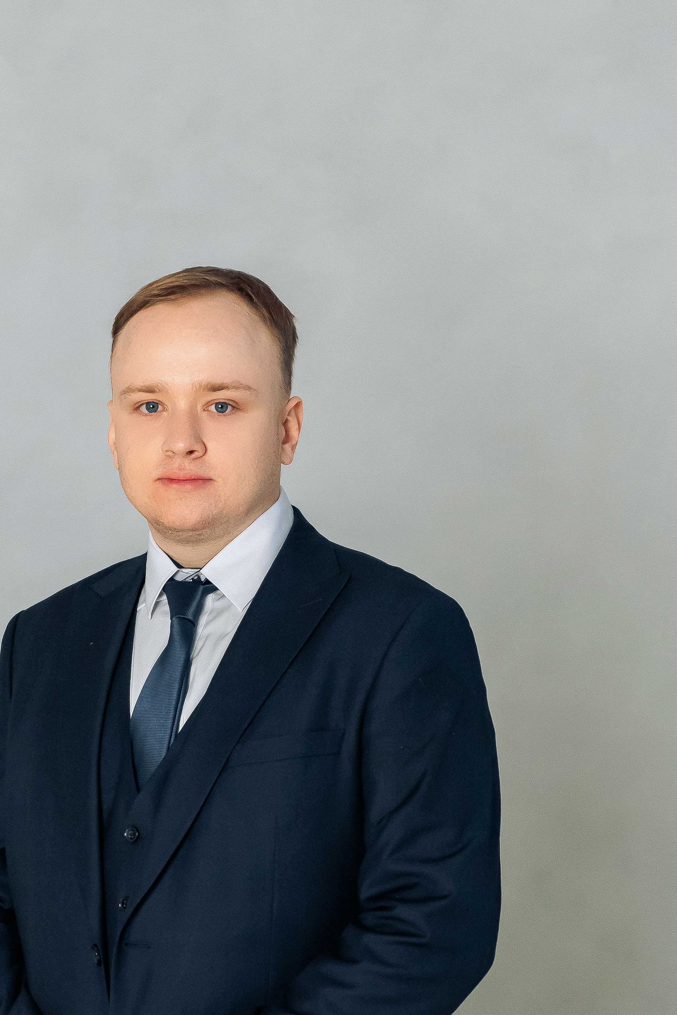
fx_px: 3328
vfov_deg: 17.3
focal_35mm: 118
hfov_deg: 11.6
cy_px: 660
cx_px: 200
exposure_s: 1/180
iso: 2500
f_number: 4.8
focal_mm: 70
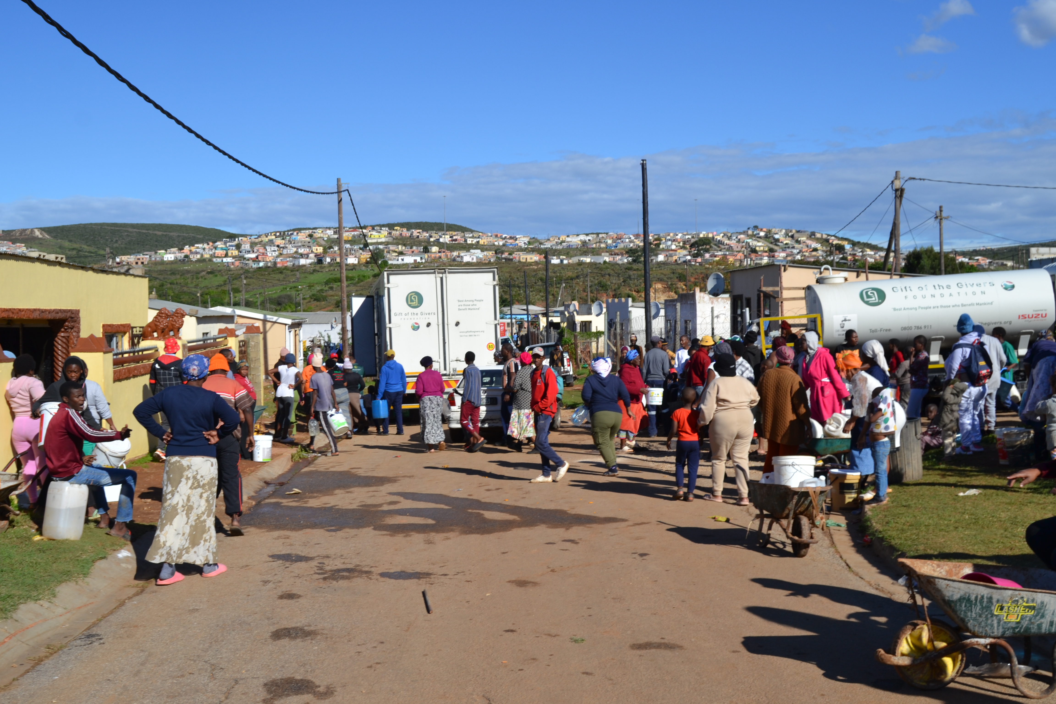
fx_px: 1056
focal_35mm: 36
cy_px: 352
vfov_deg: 36.9
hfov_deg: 53.1
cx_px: 528
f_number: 9
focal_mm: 24
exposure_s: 1/320
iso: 100
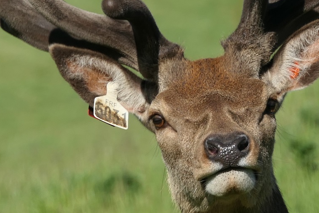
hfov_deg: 2.1
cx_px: 233
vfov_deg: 1.4
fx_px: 8552
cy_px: 163
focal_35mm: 965
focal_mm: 98.5
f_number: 4.5
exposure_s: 1/800
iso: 125
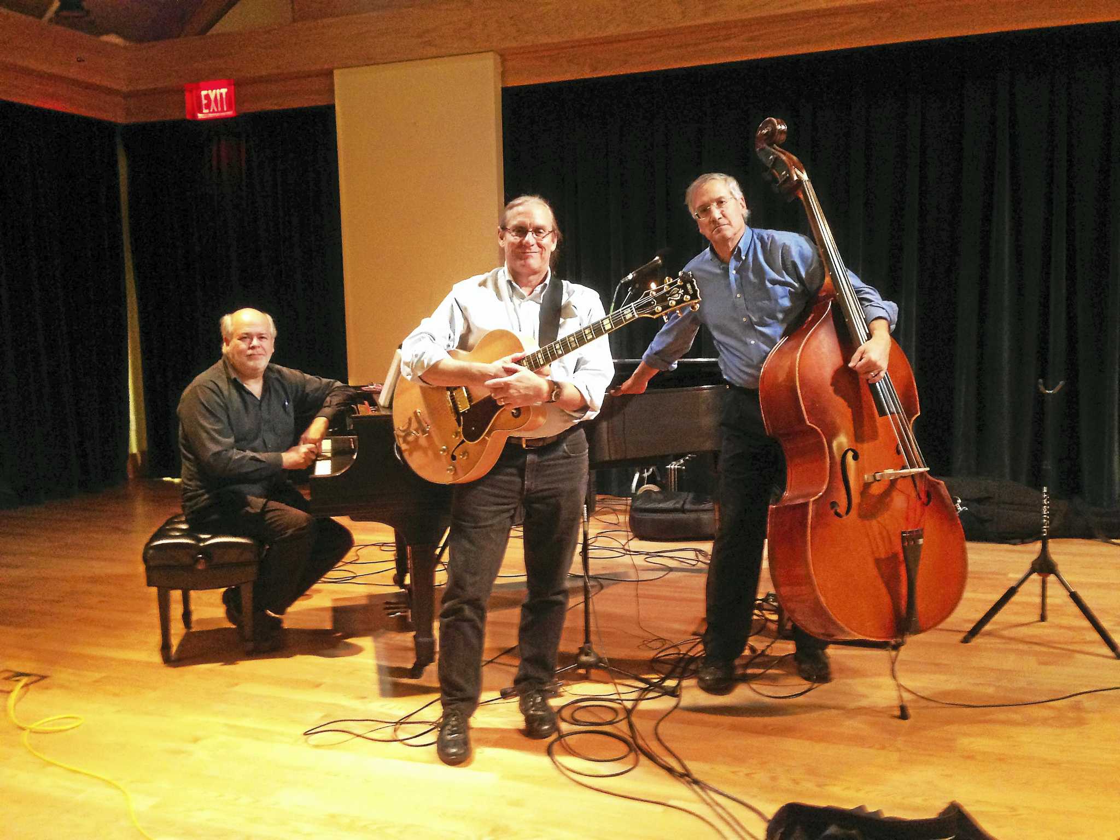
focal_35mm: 33
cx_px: 560
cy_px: 420
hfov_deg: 55.4
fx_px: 1068
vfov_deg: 42.9
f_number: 2.4
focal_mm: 4.12
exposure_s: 1/20
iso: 400
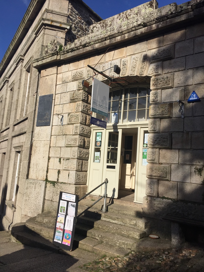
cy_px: 136
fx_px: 228
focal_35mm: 29
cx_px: 102
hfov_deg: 48.2
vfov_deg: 61.7
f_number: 2.2
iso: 32
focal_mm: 4.15
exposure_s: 1/3597
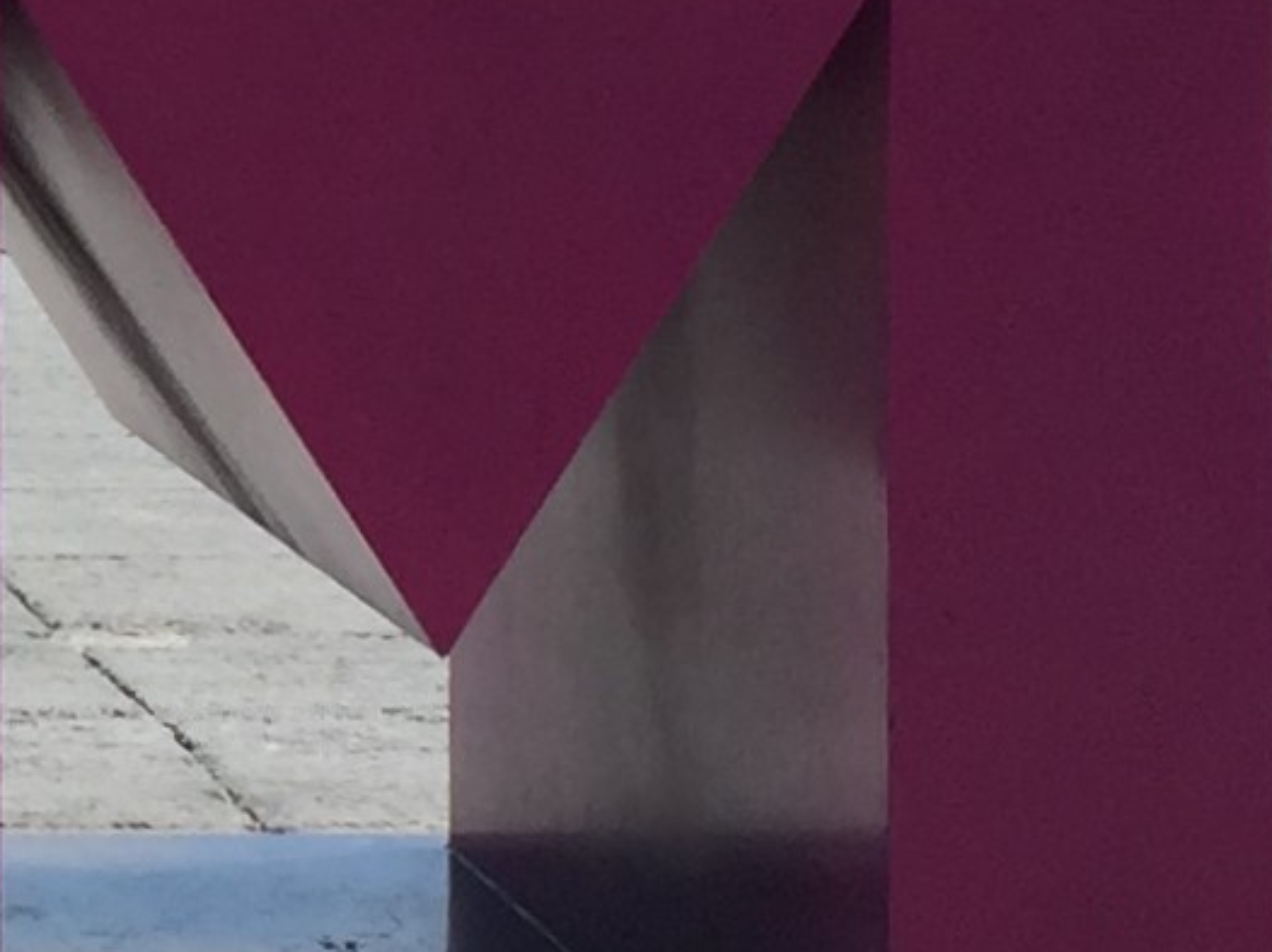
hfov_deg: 10.7
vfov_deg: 8.4
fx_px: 6464
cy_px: -79
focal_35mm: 176
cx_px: -821
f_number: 2.2
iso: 32
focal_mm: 4.15
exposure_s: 1/1721
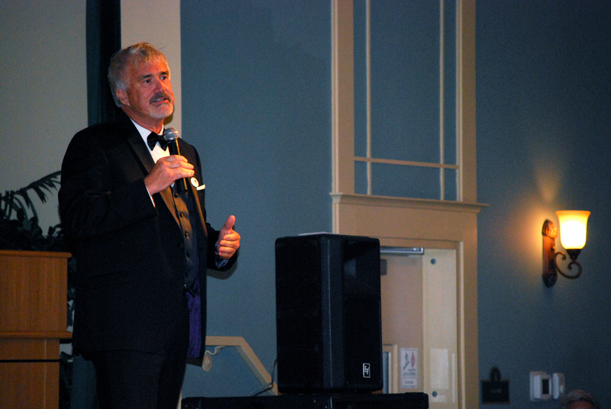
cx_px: 306
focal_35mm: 225
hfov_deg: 9.1
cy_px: 204
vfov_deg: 6.1
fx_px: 3824
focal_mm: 150
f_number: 5.3
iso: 1600
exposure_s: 1/60
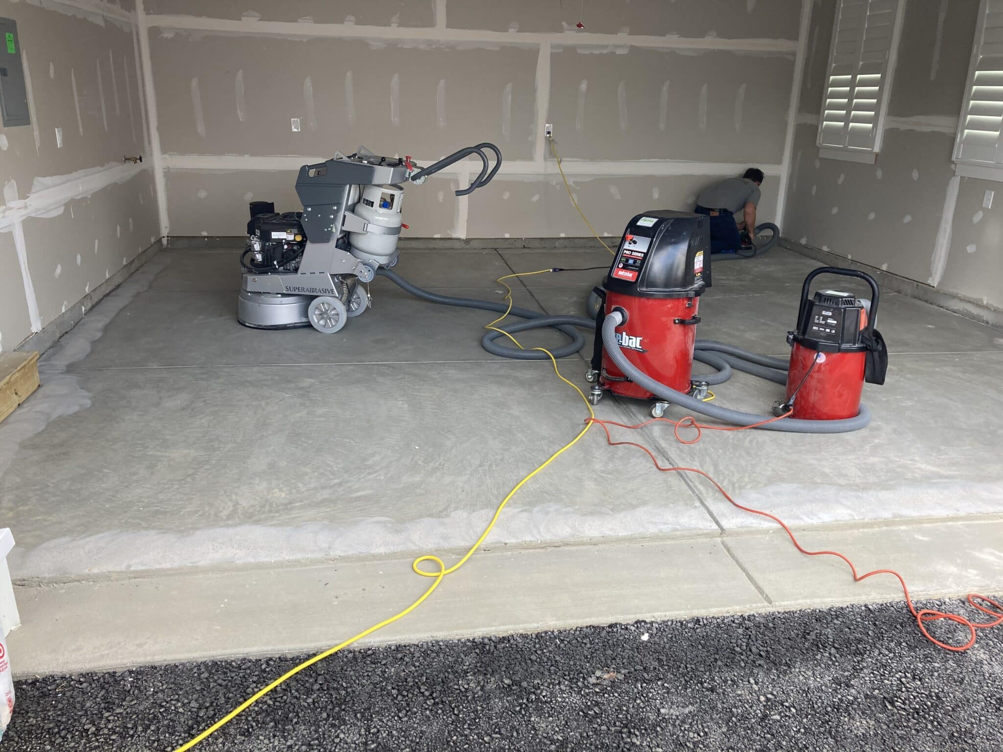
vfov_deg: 49.7
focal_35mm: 28
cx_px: 502
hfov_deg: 63.4
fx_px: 811
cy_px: 376
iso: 32
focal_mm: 3.99
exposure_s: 1/120
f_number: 1.8
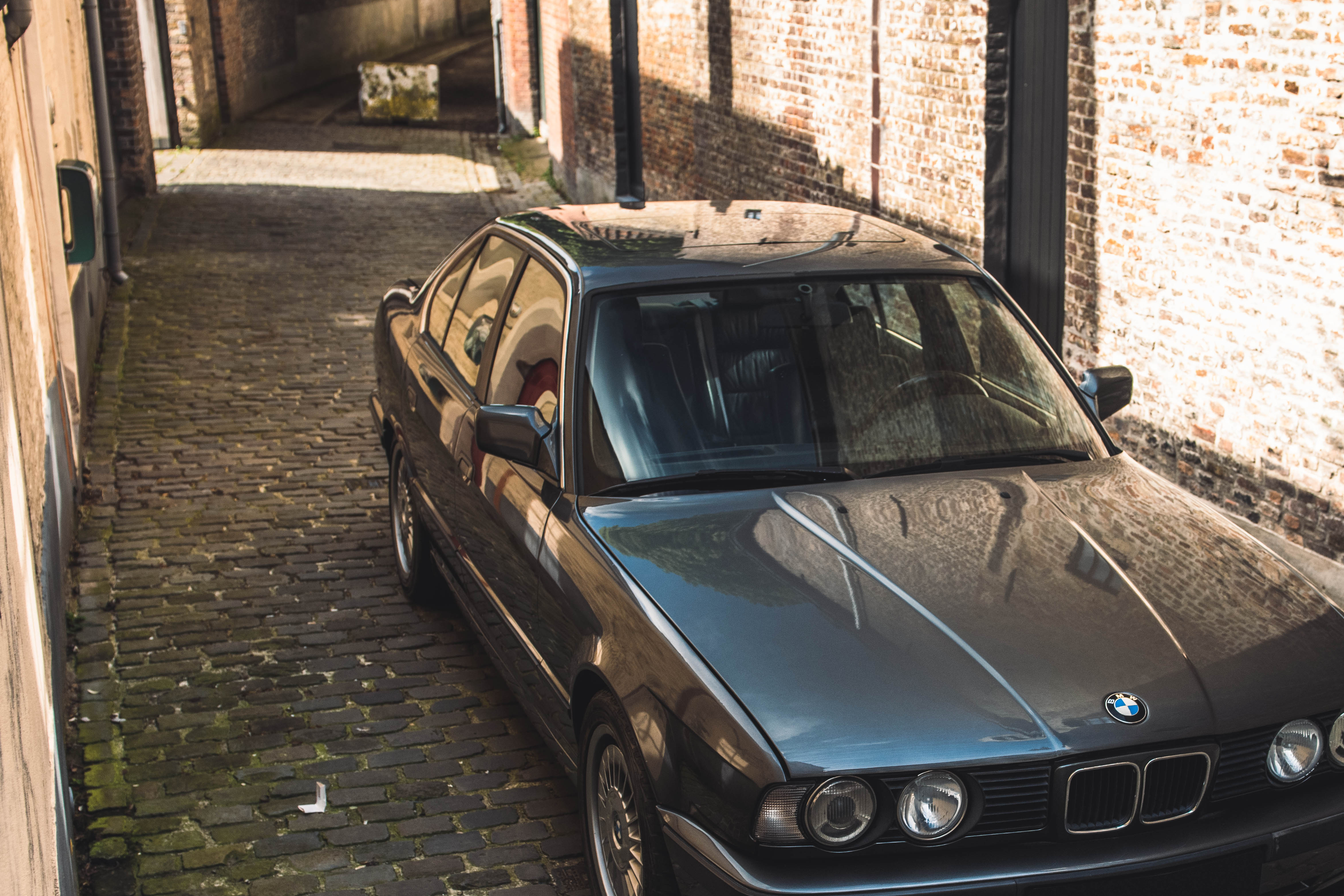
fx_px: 1904
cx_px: 845
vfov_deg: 26.2
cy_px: 636
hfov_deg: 38.6
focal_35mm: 51
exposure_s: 1/160
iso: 250
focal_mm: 29
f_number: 4.5
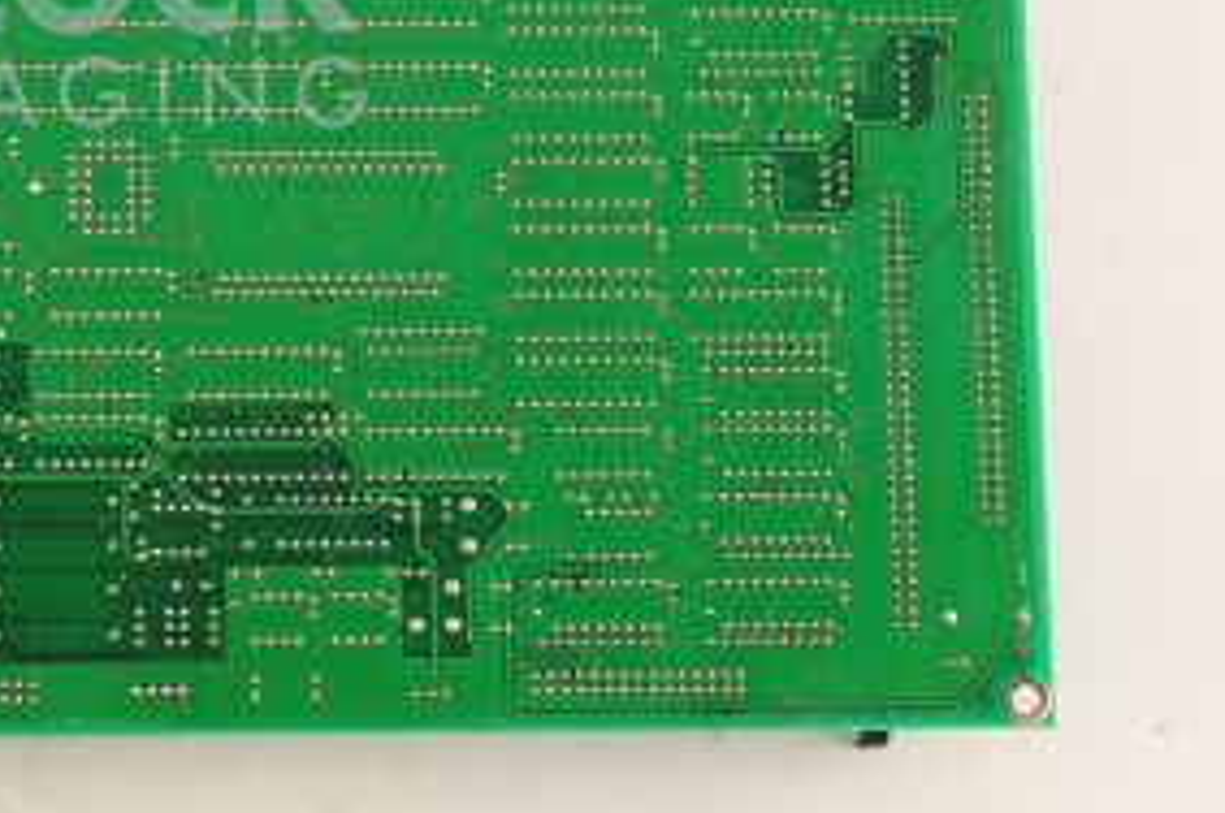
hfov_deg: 18.7
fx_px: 3603
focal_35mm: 106
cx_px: -65
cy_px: 24
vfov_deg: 12.7
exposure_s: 1/160
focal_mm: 50
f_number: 13
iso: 1600
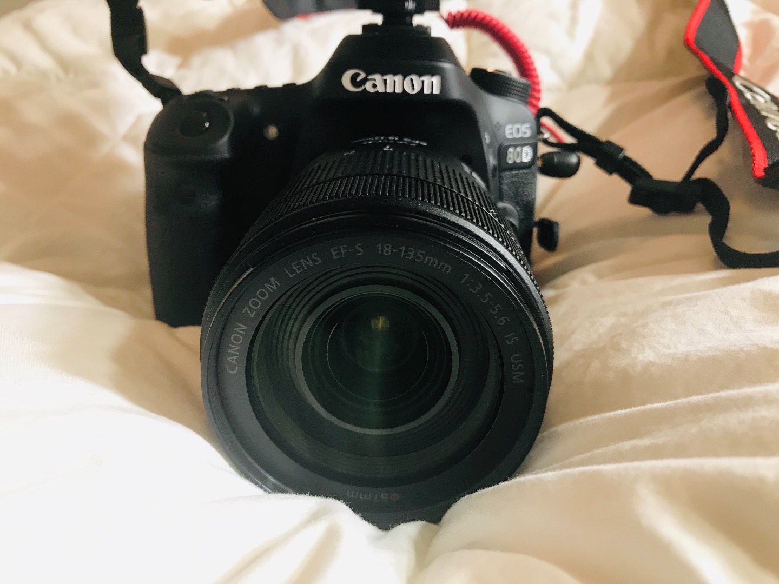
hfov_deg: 63.4
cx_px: 390
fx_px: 630
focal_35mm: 28
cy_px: 292
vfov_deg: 49.7
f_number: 1.8
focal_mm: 3.99
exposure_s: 1/24
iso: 40
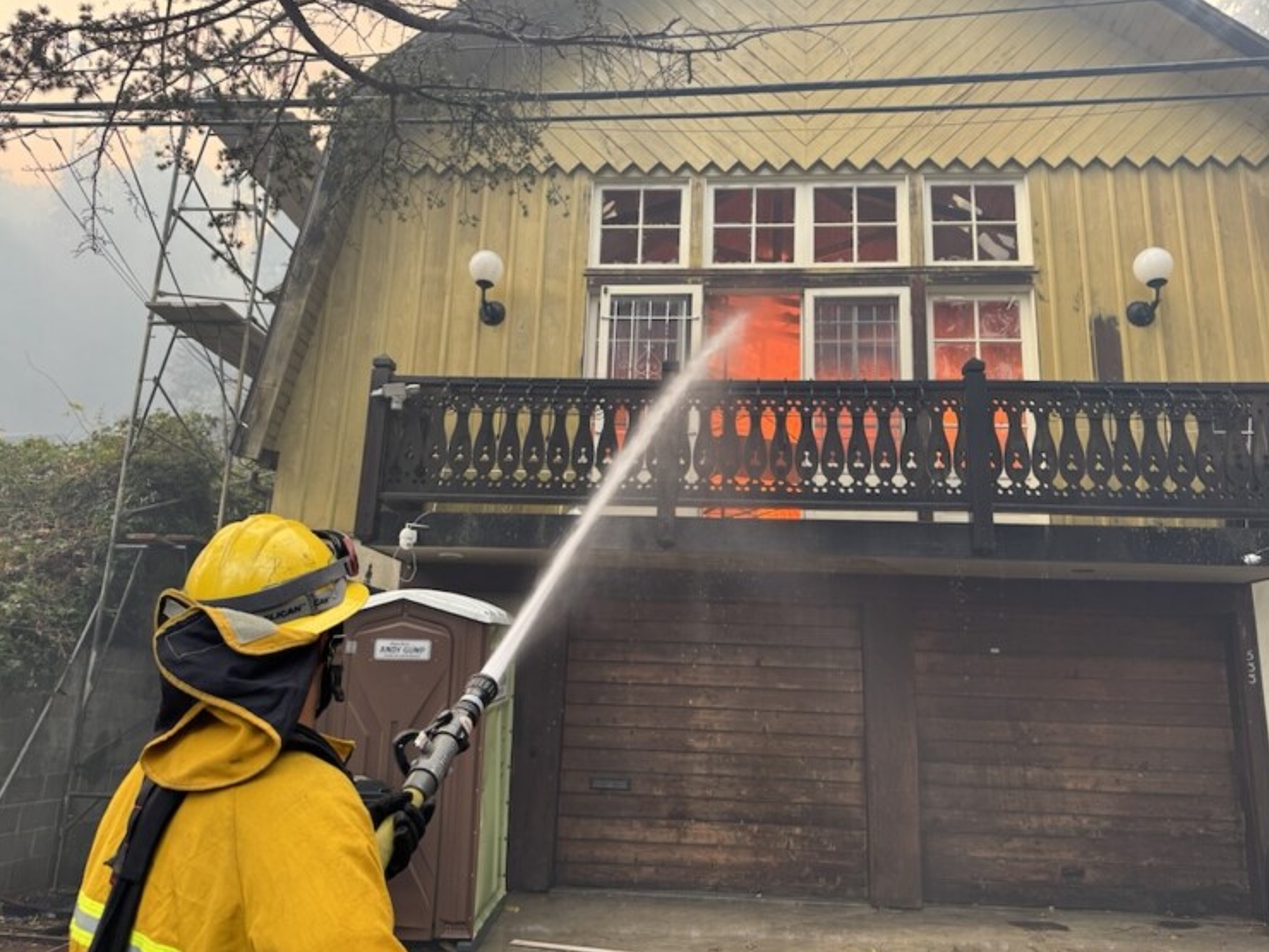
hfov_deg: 69.4
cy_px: 475
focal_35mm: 25
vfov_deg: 54.9
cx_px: 654
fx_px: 916
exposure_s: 1/121
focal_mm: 6.76
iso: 100
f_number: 1.78
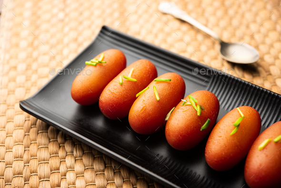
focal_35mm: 60
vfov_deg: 22.6
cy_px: 94
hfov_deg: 33.4
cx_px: 140
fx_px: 469
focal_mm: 60
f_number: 5
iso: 125
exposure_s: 1/125
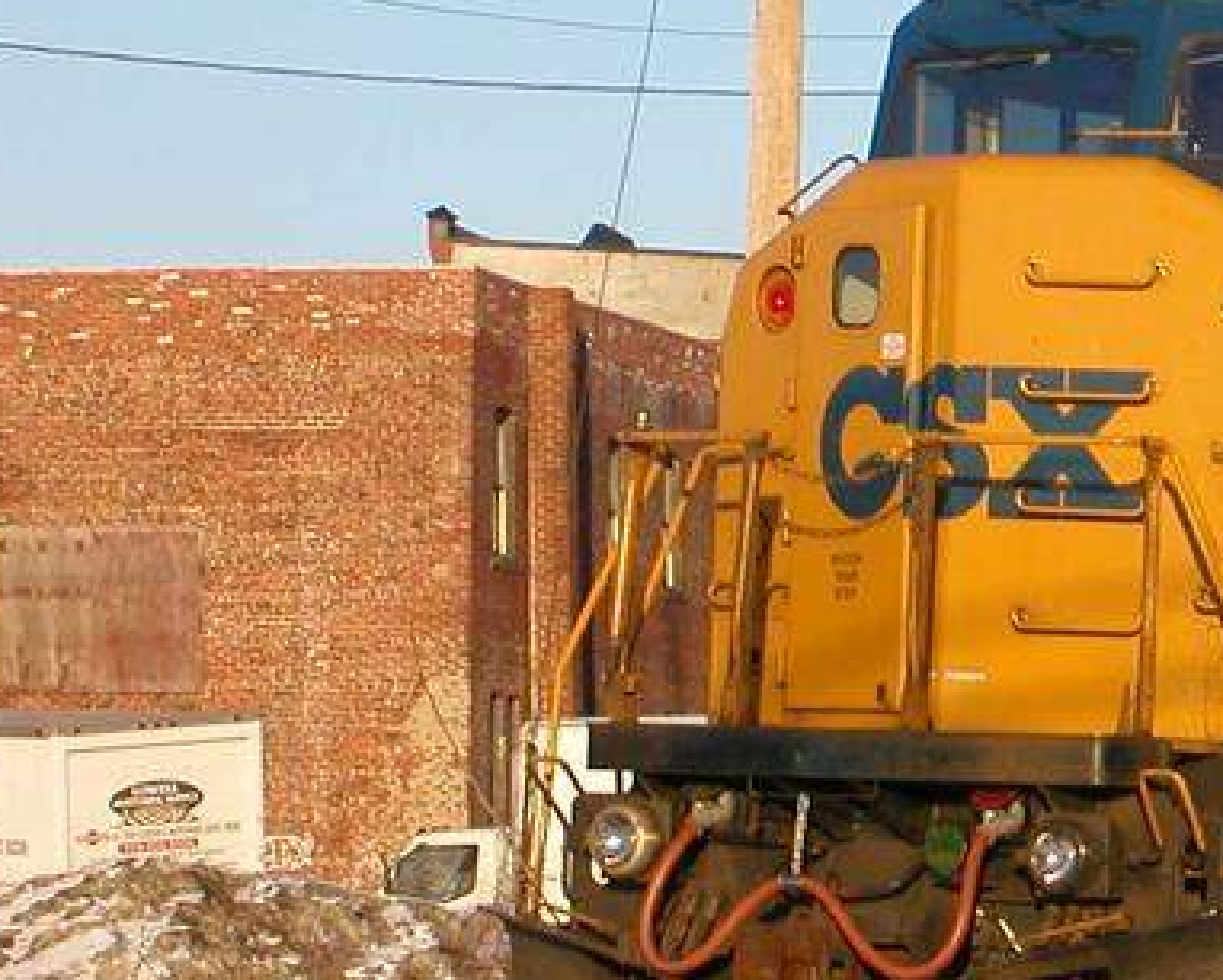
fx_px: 8728
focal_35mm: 241
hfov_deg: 8.0
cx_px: 1313
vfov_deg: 6.4
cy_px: 272
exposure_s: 1/355
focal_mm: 16.8
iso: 100
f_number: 4.8
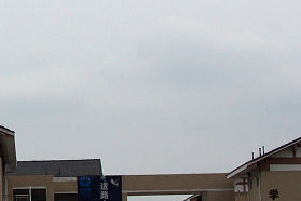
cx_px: -173
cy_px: 68
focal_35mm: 155
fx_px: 1296
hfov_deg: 12.5
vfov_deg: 8.8
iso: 200
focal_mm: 24
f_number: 10
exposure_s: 1/500
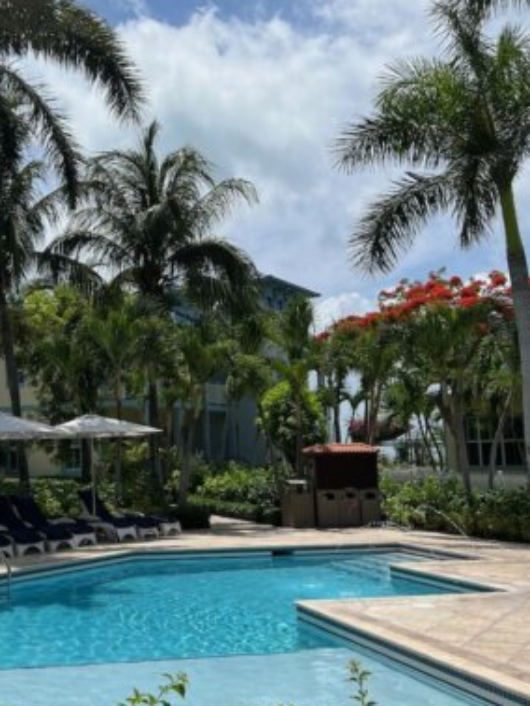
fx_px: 897
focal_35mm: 44
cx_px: 121
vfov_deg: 42.9
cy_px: 325
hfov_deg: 32.2
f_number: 1.5
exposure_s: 1/7463
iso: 50
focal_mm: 5.7
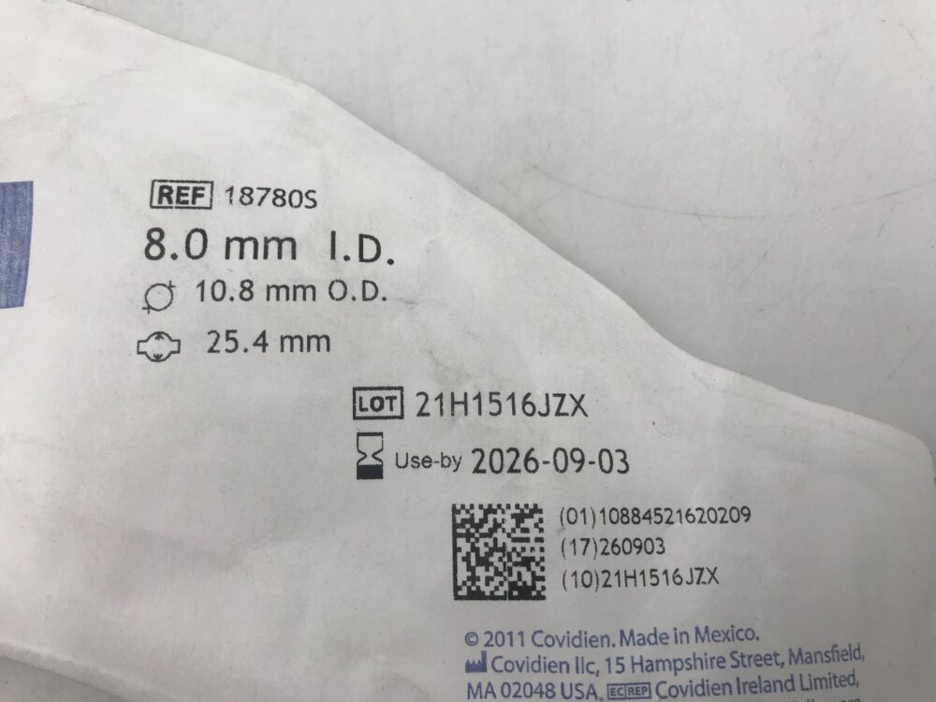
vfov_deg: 49.7
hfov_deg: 63.4
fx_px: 757
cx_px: 468
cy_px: 351
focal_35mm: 28
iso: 20
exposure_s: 1/250
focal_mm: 3.99
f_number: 1.8
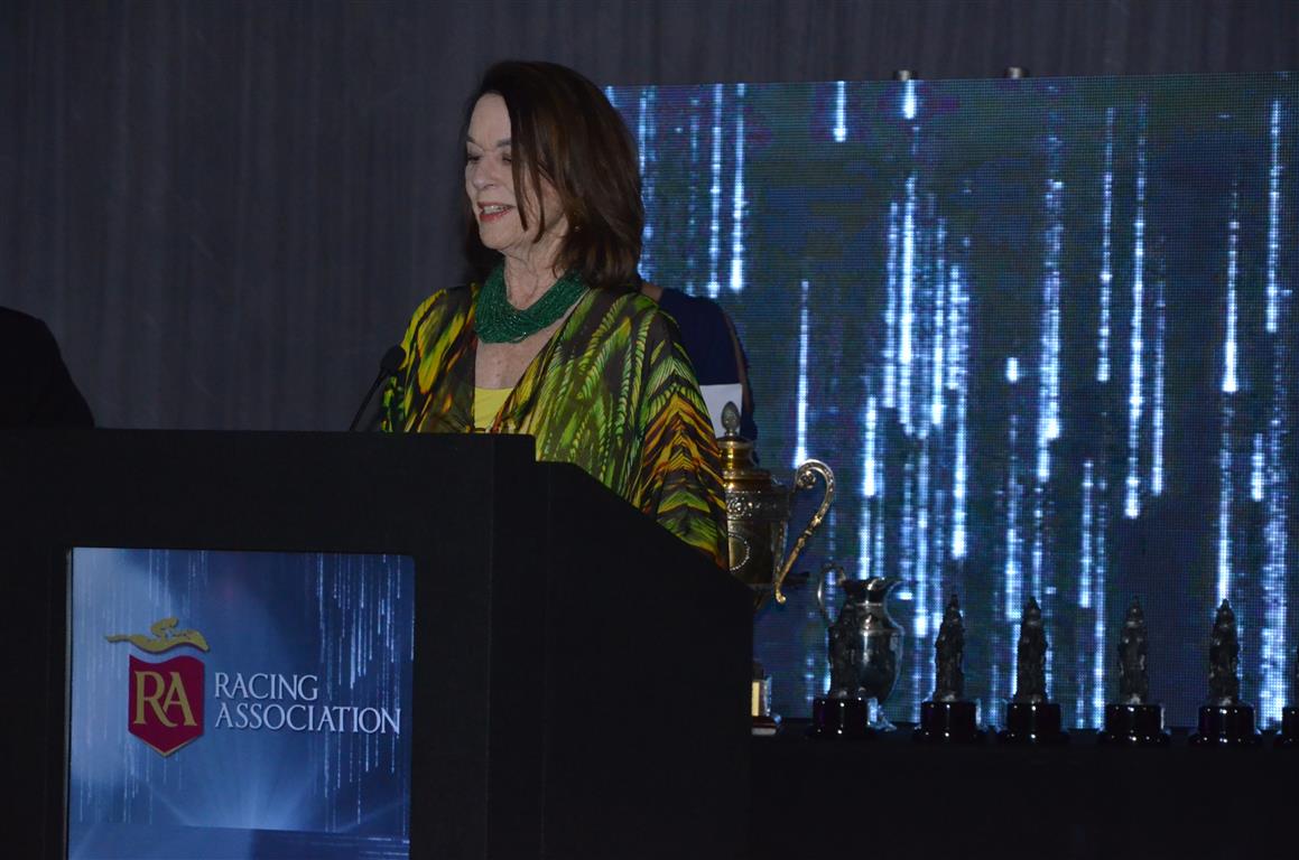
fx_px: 5672
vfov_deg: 8.7
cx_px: 650
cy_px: 430
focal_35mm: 158
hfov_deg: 13.1
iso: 3200
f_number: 8
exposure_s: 1/250
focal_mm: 105
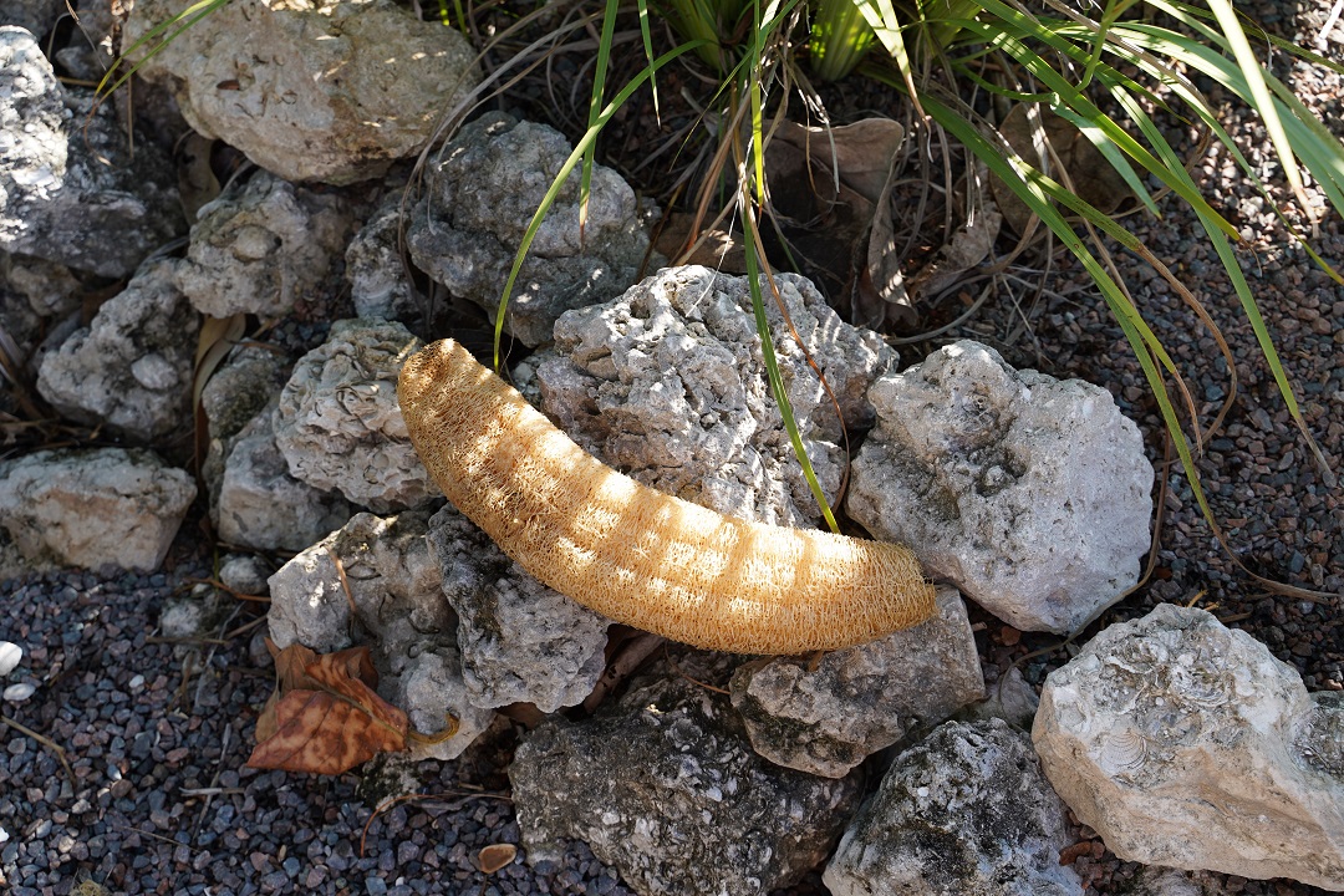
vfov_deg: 27.5
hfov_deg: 40.3
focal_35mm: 49
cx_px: 672
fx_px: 1829
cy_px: 448
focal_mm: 49
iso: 160
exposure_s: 1/160
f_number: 5
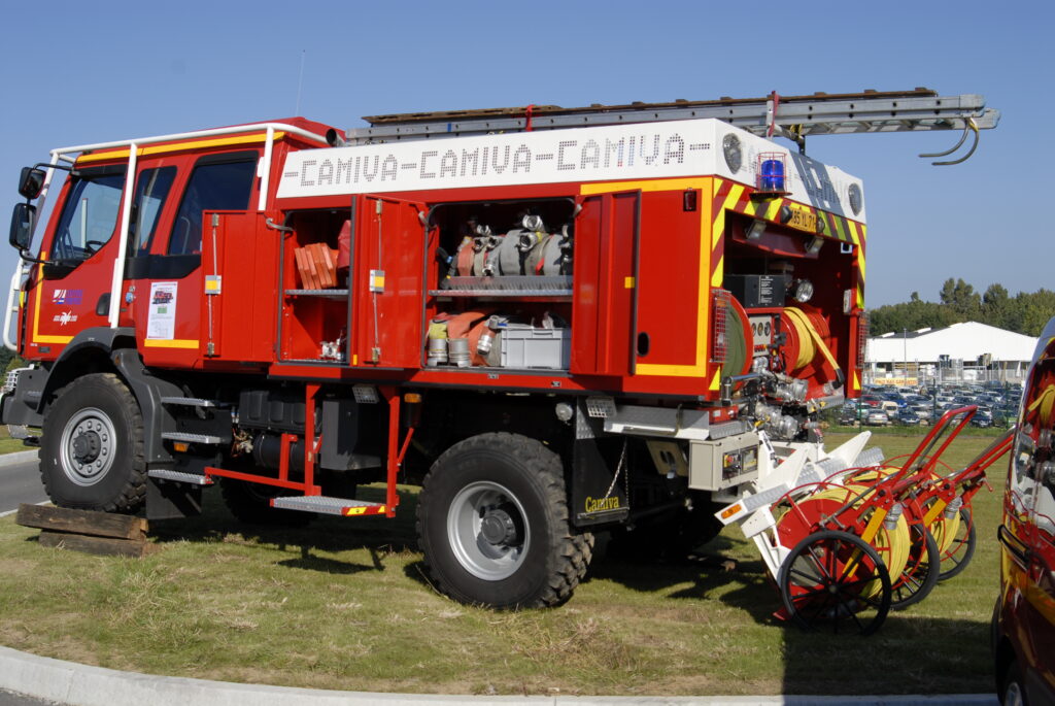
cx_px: 528
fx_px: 1232
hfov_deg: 46.4
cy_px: 353
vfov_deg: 32.0
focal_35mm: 42
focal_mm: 28
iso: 100
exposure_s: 1/320
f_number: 8
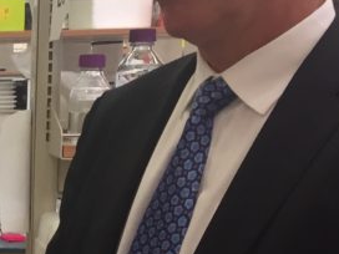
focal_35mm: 128
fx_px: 1254
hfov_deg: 13.3
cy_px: 271
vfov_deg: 11.4
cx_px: -330
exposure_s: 1/30
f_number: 2.2
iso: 64
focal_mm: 4.15
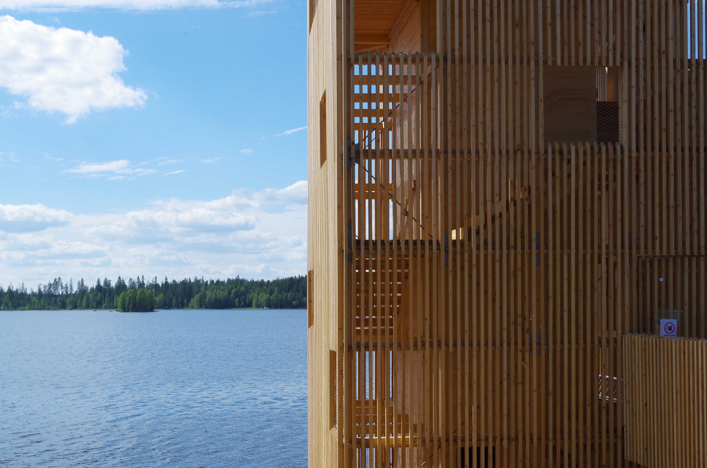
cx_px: 354
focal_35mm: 49
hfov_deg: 40.4
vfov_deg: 27.4
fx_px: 960
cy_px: 234
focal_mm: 32.5
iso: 100
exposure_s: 1/160
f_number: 11
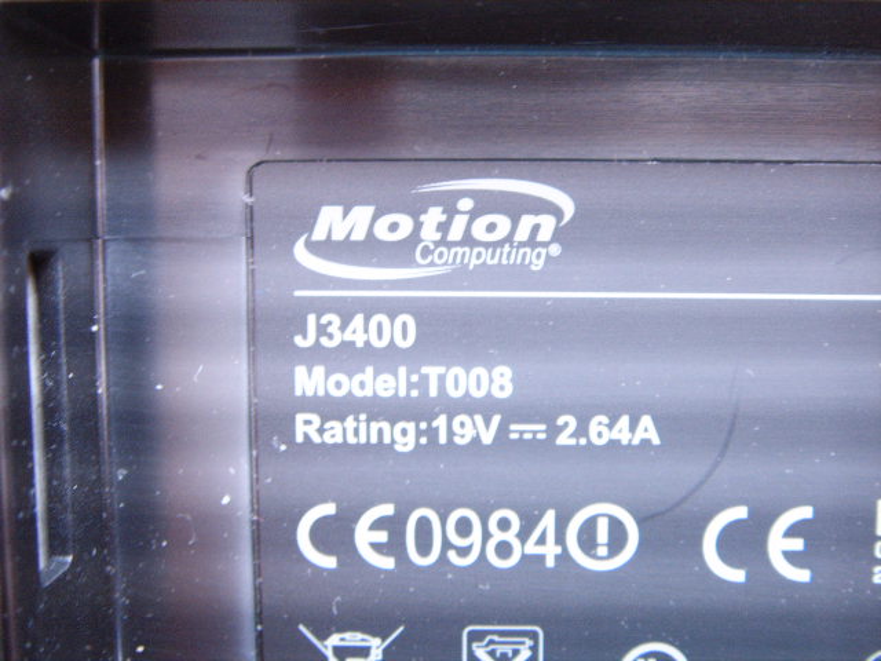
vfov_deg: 36.8
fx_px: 993
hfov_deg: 47.9
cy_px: 330
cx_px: 440
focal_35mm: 39
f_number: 3.5
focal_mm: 6.6
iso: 152
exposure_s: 1/6
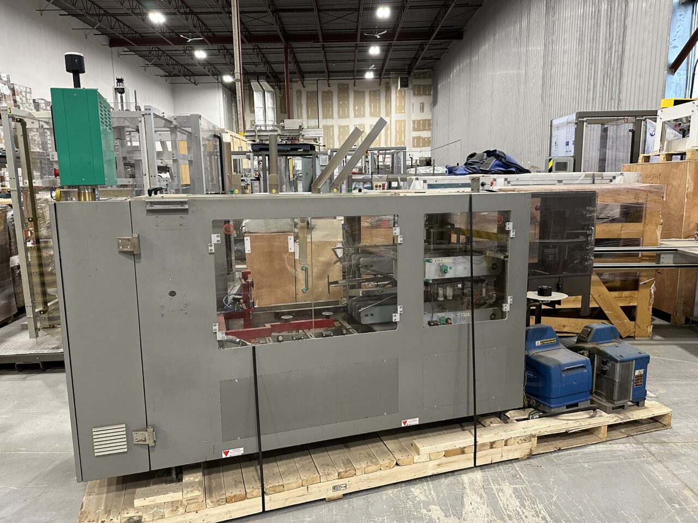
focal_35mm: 24
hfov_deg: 71.6
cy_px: 262
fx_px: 484
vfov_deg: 56.8
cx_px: 349
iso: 250
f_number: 1.78
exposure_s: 1/60
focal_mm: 6.86
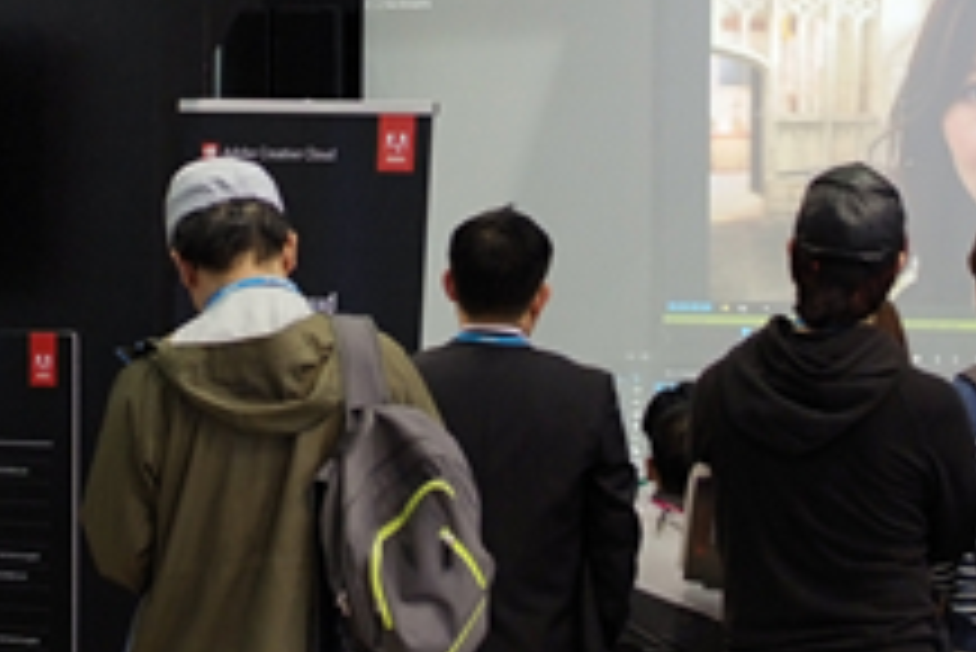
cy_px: 99
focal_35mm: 116
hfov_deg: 17.6
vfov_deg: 11.8
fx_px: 3147
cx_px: 351
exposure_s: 1/100
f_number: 3.2
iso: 800
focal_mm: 28
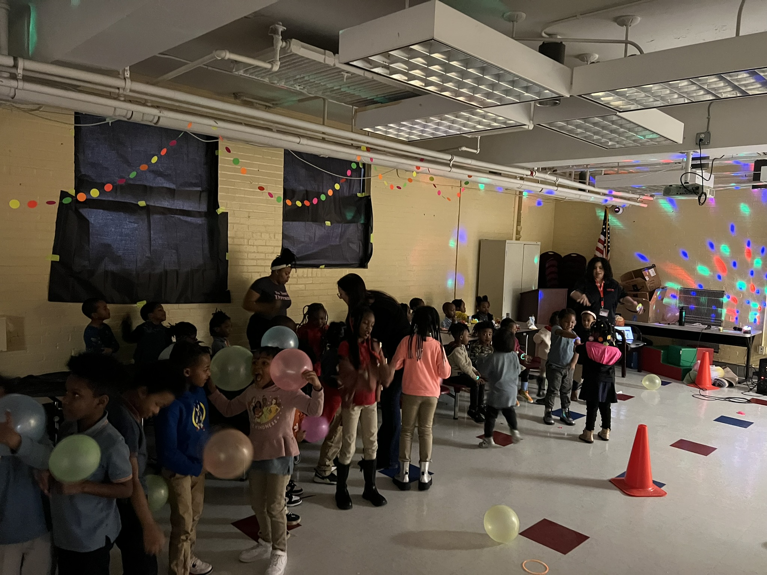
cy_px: 288
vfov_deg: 53.1
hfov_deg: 67.3
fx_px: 576
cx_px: 384
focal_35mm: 26
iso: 800
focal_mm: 5.7
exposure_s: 1/30
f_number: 1.5
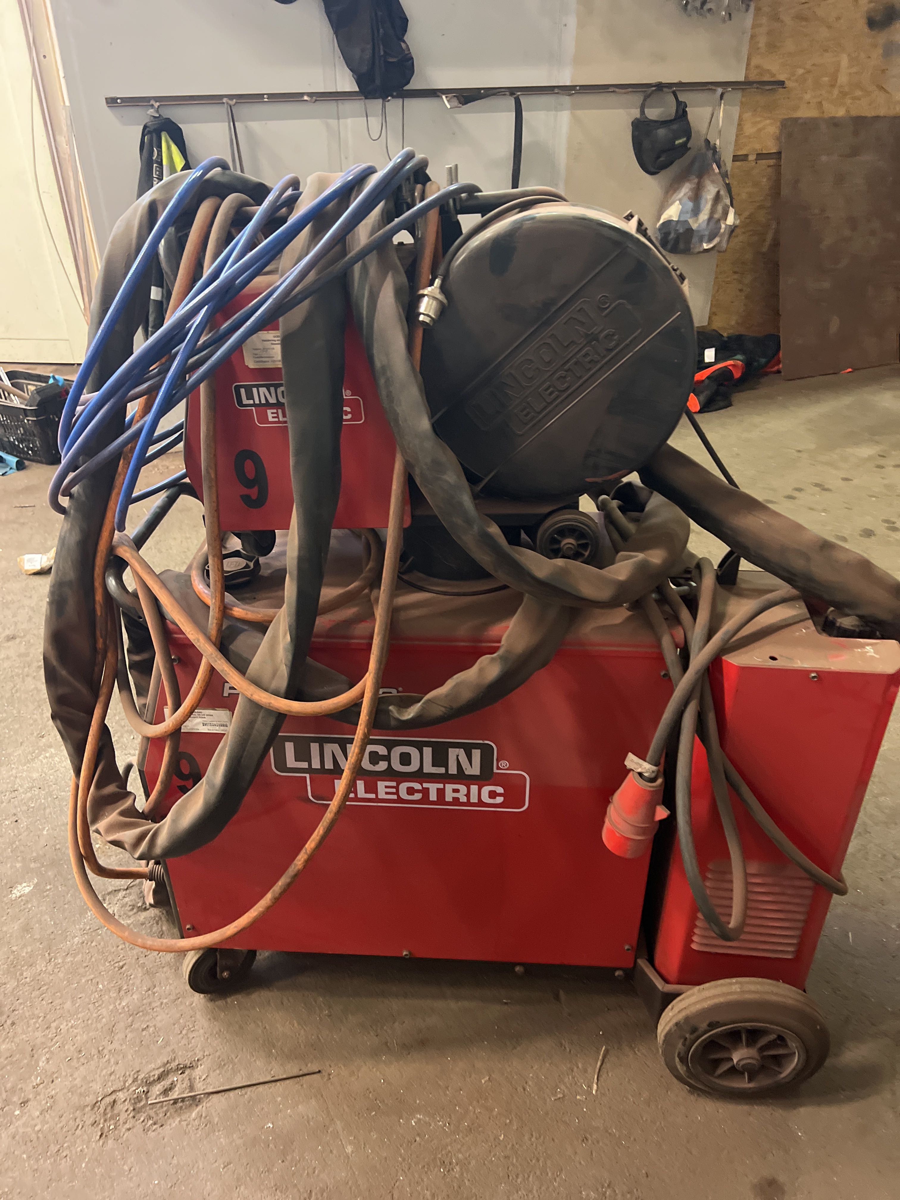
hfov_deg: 53.1
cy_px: 600
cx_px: 450
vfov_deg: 67.3
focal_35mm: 26
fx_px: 901
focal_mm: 5.7
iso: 640
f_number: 1.5
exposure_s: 1/33
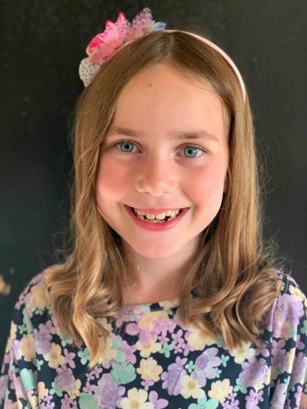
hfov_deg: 28.0
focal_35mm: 52
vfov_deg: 36.8
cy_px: 204
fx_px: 615
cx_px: 154
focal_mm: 6
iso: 160
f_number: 2.4
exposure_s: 1/60
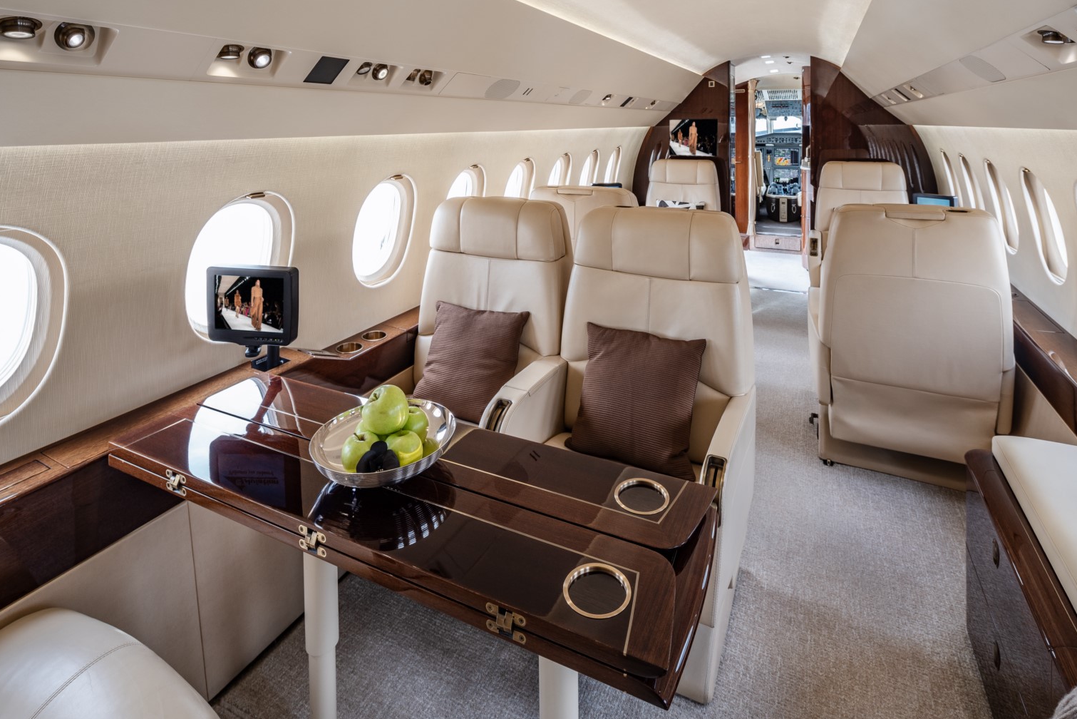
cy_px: 341
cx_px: 554
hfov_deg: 90.0
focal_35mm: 18
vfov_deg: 67.4
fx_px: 539
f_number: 11
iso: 200
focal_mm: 17
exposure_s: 1/8
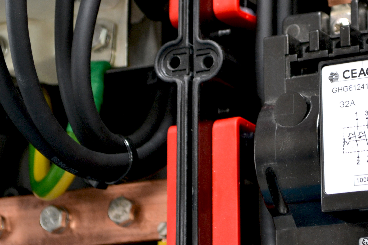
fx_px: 1481
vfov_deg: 9.4
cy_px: 53
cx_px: 263
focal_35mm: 145
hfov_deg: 14.1
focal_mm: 55
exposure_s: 1/40
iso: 400
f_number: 5.6
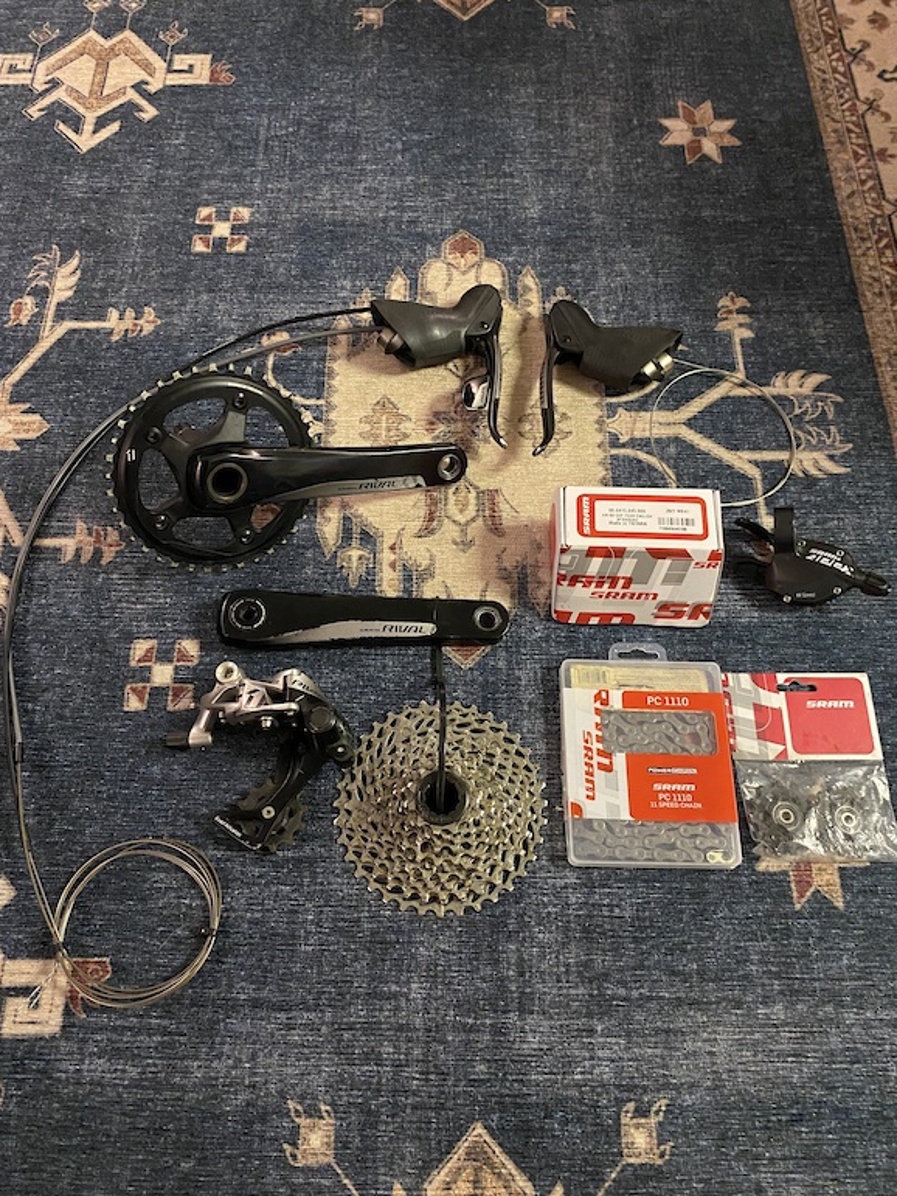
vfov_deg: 65.3
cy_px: 582
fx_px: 932
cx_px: 436
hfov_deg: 51.4
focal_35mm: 27
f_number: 1.8
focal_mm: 4.25
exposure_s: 1/30
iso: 800
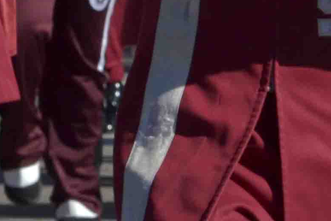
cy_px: -244
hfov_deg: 3.3
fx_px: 5738
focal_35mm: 624
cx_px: 399
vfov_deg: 2.2
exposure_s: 1/1600
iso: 800
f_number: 13
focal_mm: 70
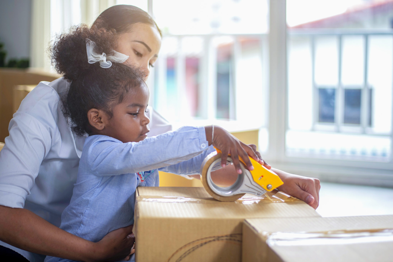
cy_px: 131
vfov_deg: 27.0
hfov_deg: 39.6
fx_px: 546
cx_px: 196
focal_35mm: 50
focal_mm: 50
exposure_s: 1/400
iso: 250
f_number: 1.8
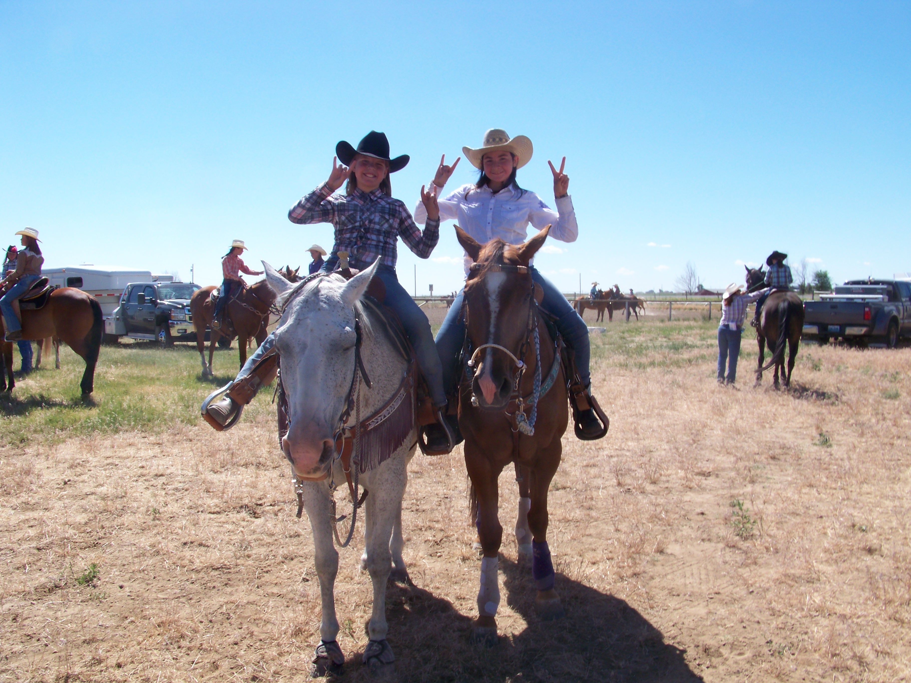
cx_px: 456
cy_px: 342
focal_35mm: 33
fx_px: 868
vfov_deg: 42.9
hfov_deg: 55.4
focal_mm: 5.85
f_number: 8
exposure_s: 1/125
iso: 64
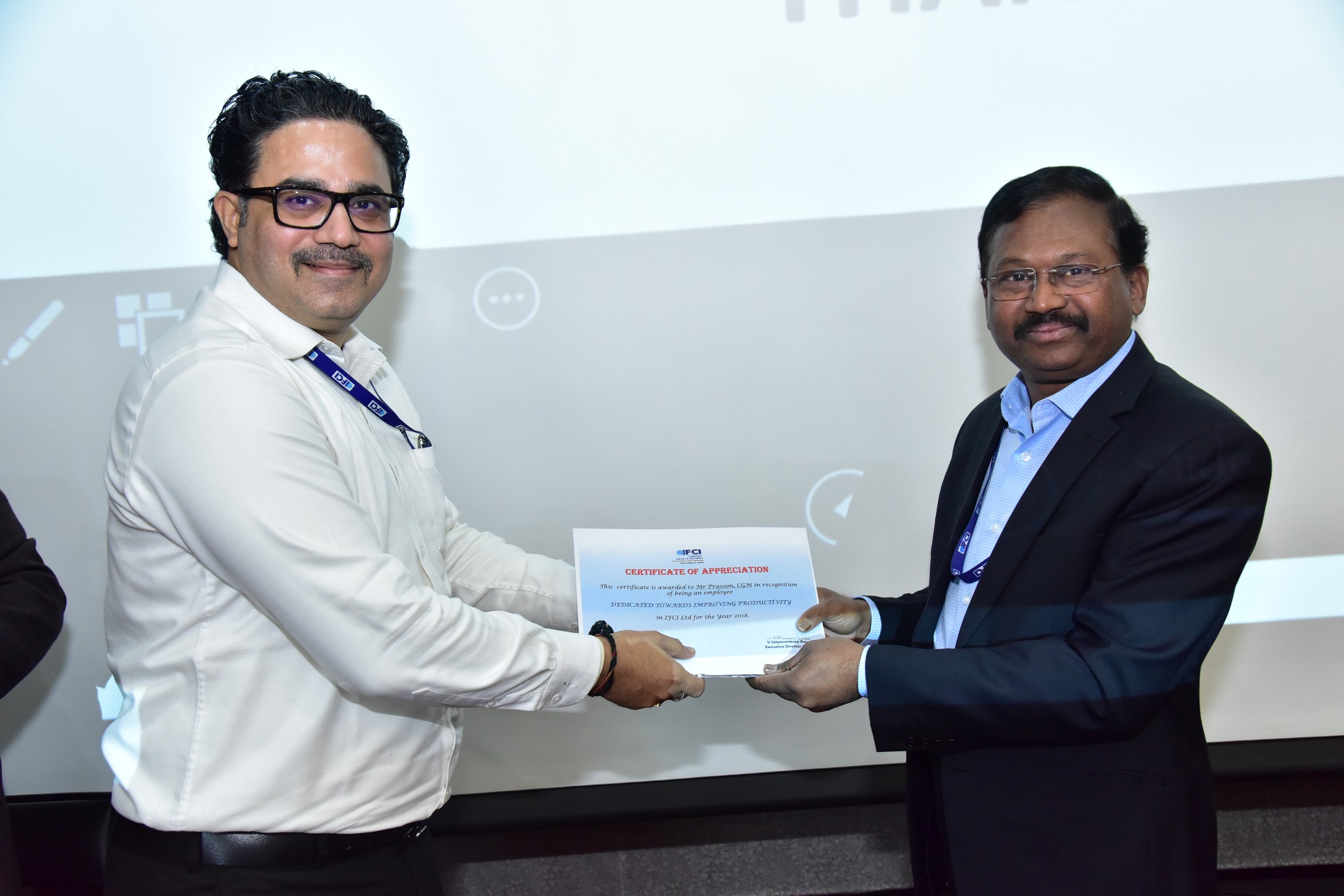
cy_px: 448
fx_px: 1419
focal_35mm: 38
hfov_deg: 50.7
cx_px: 672
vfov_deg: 35.1
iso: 3200
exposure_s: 1/100
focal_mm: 38
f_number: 5
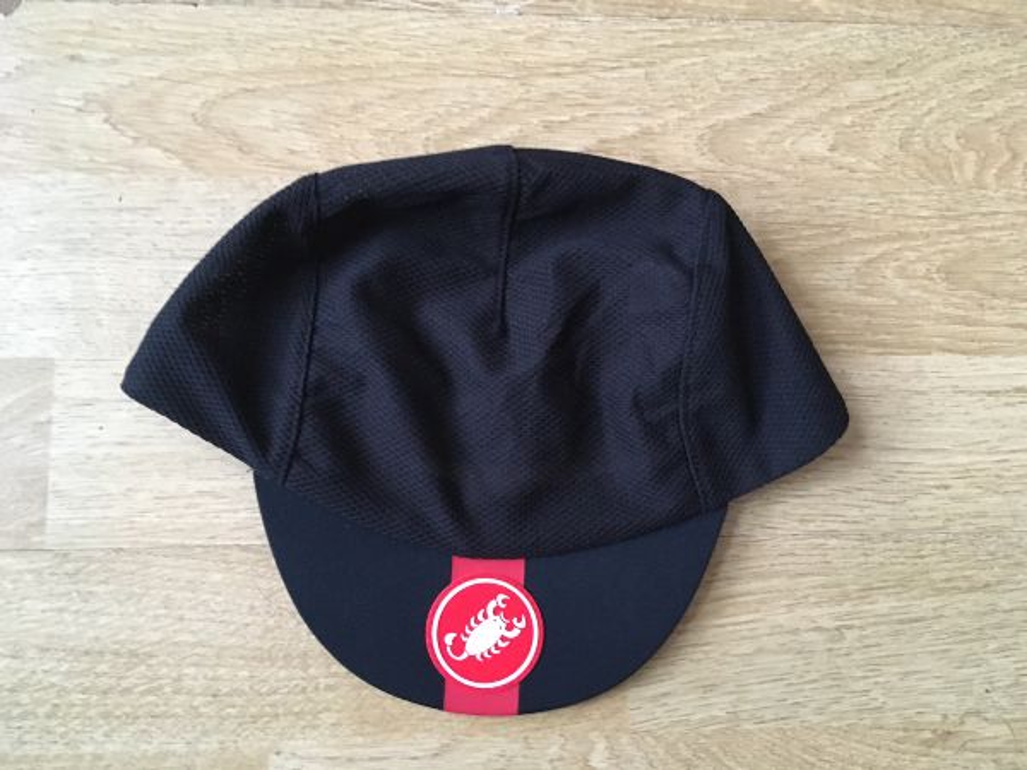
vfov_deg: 48.2
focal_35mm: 29
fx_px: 860
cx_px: 514
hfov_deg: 61.7
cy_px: 385
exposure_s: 1/17
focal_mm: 4.15
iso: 320
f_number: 2.2
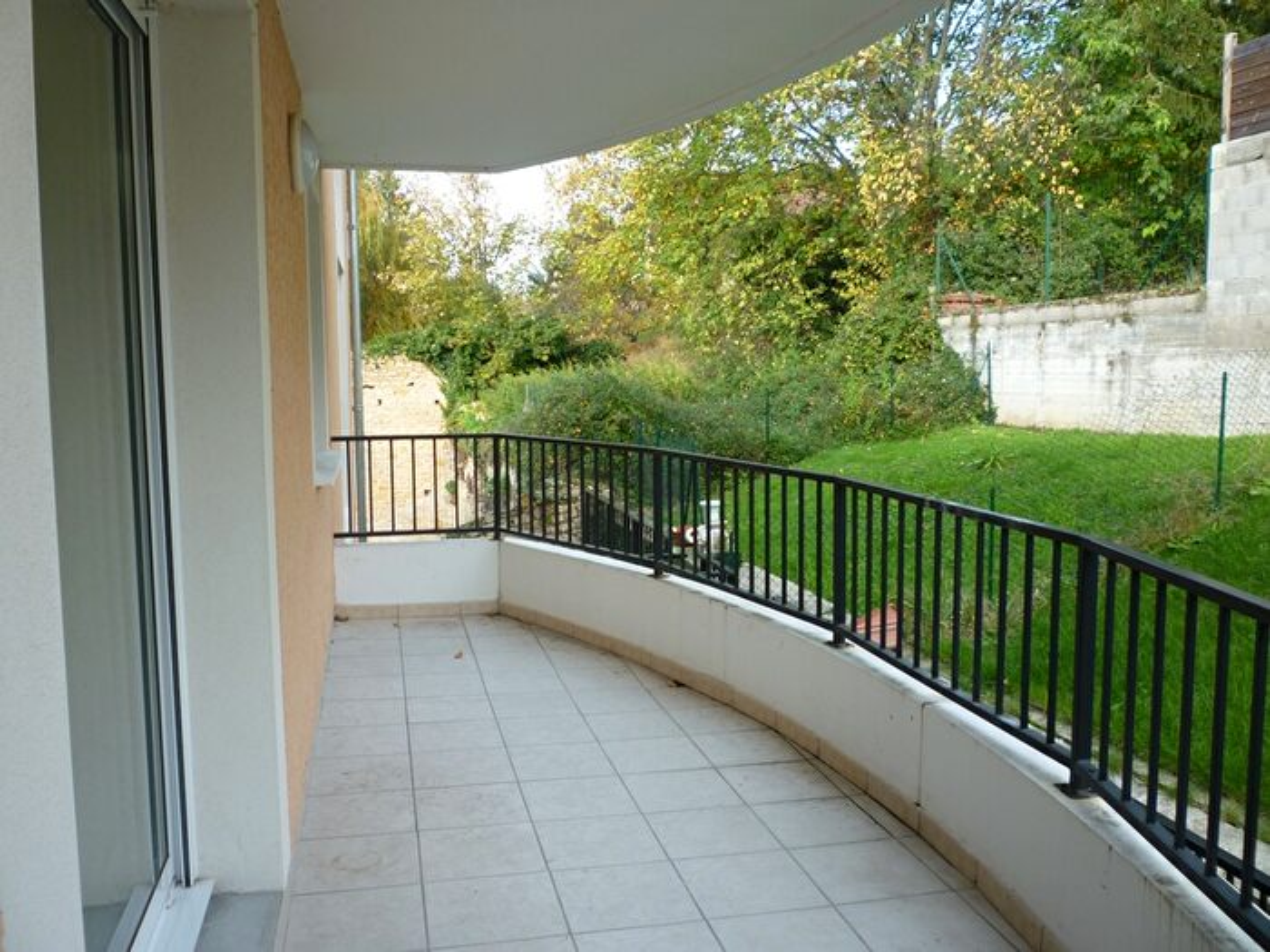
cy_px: 476
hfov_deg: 61.7
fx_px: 1064
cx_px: 635
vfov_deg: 48.2
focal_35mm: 29
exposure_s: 1/125
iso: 80
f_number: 3.3
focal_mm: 5.2
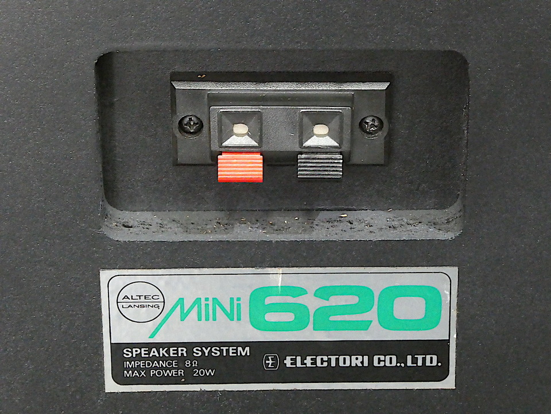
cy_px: 207
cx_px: 276
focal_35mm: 143
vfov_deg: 10.4
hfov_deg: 13.8
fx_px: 2276
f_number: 8
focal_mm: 25.6
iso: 2500
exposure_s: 1/5
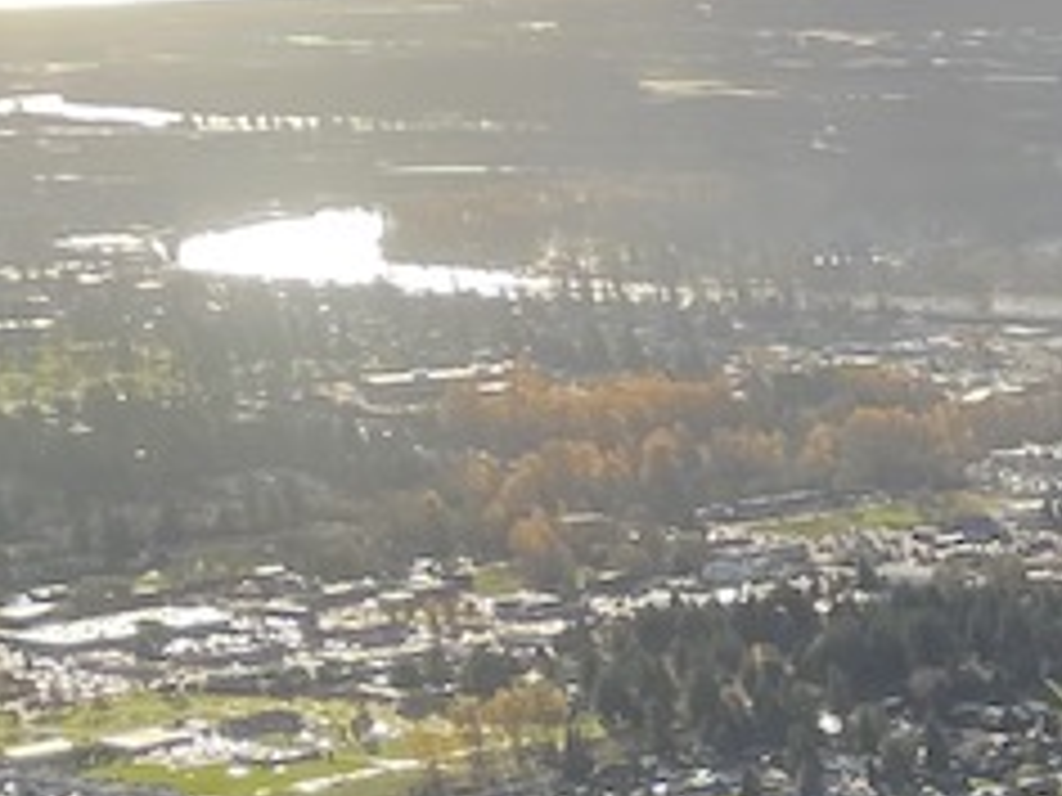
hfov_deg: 11.9
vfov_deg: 10.5
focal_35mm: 132
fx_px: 4050
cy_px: 1507
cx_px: 2619
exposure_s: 1/1247
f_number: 1.6
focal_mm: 4.2
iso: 32
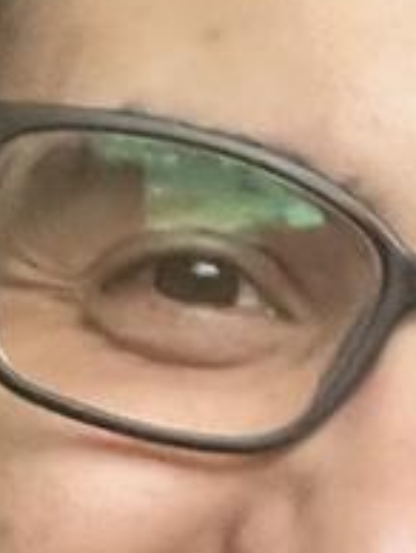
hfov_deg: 7.2
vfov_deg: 8.5
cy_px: 1449
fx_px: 3294
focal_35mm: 206
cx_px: 436
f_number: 2.2
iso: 320
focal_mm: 2.71
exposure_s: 1/30
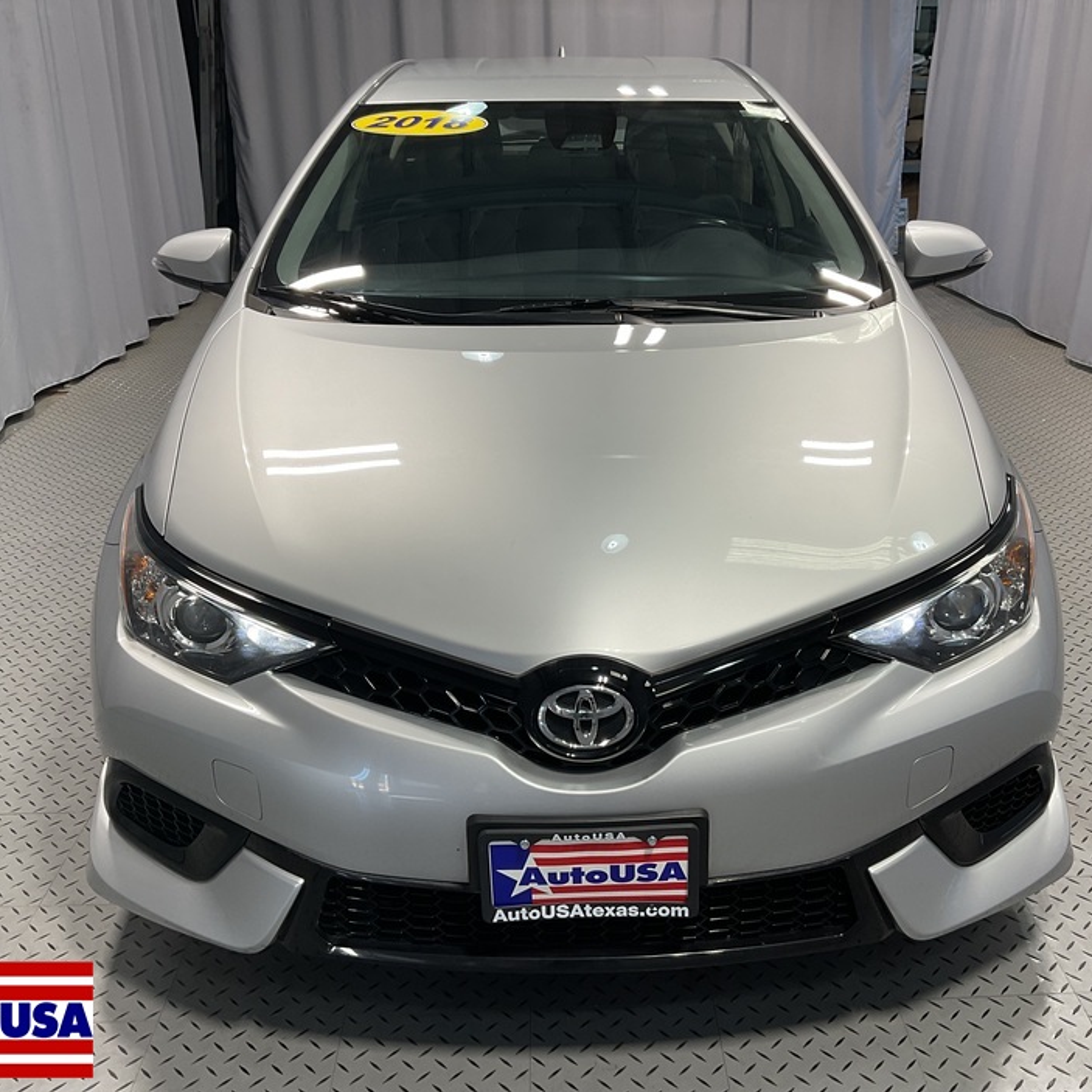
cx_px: 590
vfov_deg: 47.2
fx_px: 1249
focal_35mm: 35
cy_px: 534
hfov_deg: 47.2
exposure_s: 1/120
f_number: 1.8
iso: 20
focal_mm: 3
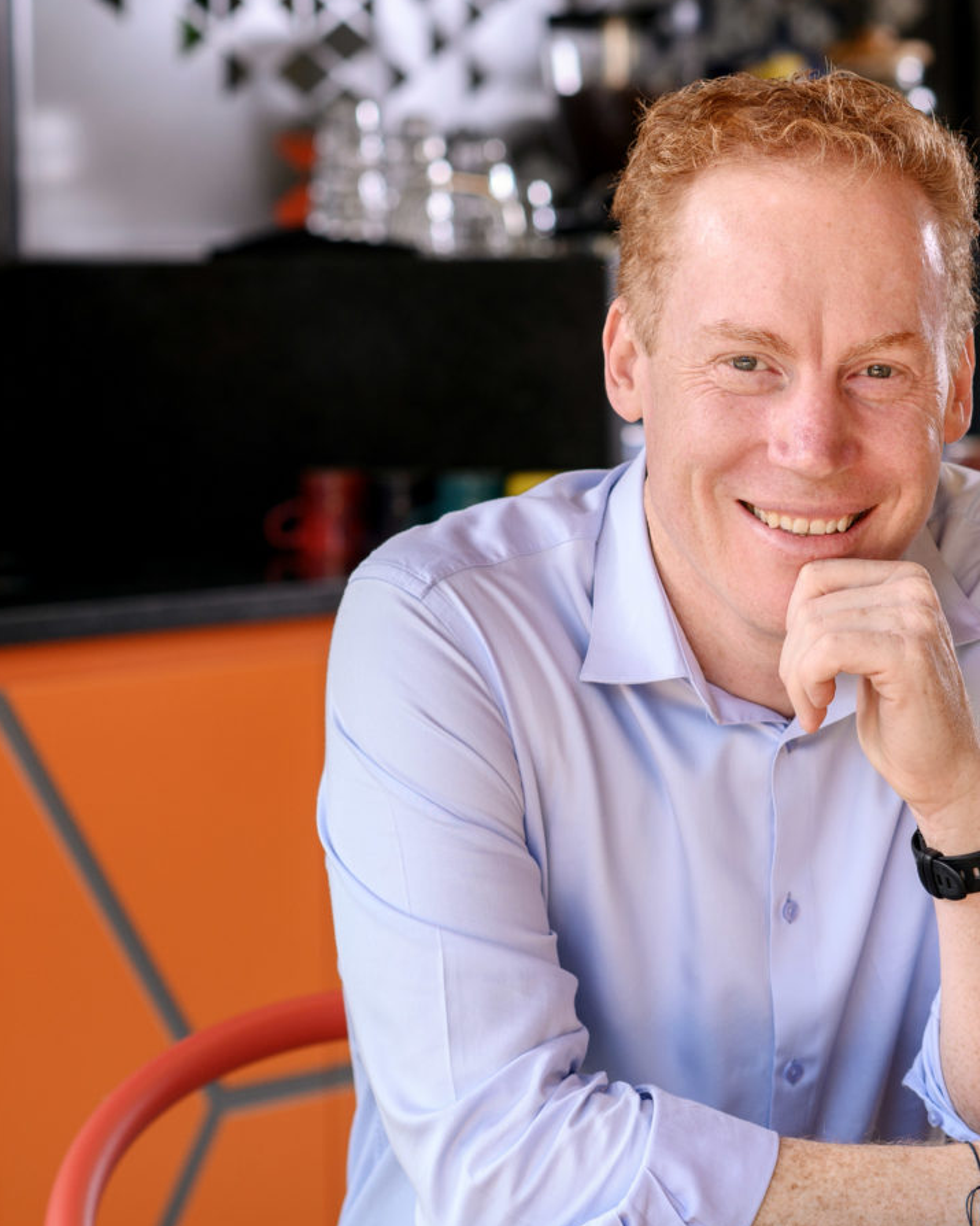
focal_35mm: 137
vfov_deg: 14.1
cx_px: 837
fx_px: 4968
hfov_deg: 11.2
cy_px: 671
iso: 400
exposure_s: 1/200
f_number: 4
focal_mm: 85
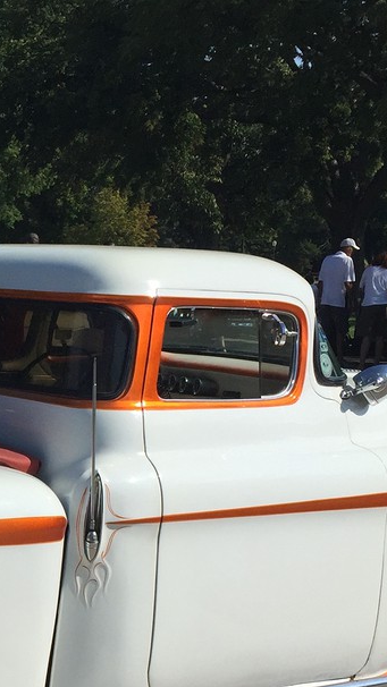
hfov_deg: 16.0
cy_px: 558
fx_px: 1331
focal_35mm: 73
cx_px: -62
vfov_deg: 28.3
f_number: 2.2
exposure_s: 1/4950
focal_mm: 4.15
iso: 32
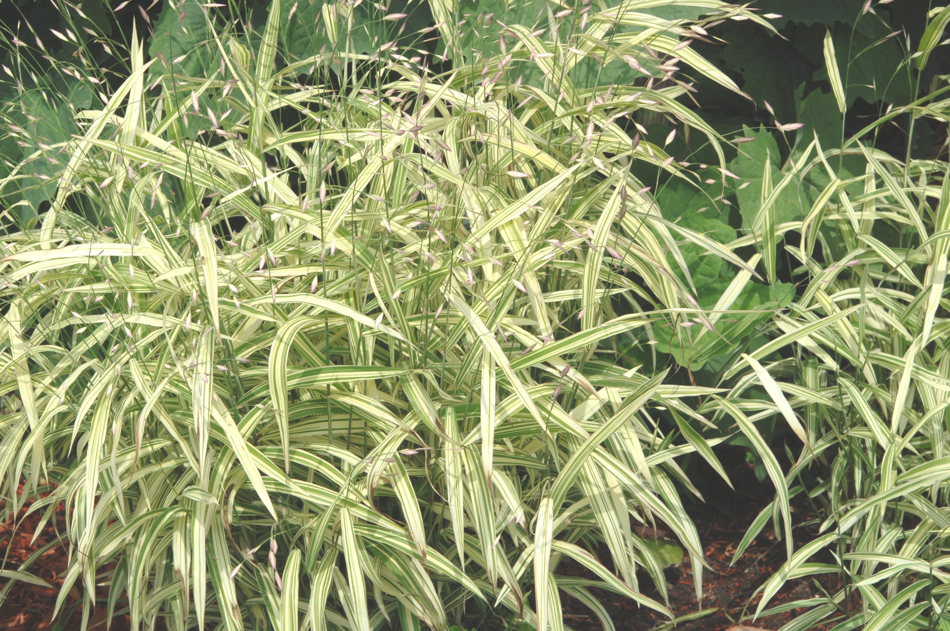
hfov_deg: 18.4
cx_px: 411
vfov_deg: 12.3
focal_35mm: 111
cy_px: 292
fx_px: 2925
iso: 125
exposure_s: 1/200
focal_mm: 60
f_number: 13
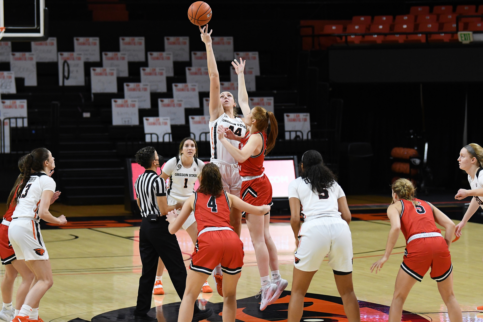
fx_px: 2113
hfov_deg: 13.0
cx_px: 242
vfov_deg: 8.7
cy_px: 161
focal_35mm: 158
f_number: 2.8
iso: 2500
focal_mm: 105
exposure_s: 1/1250
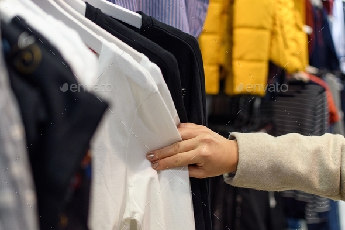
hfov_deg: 38.2
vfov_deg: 26.0
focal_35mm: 52
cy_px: 115
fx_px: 498
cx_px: 172
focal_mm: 35
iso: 1250
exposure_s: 1/250
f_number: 2.2
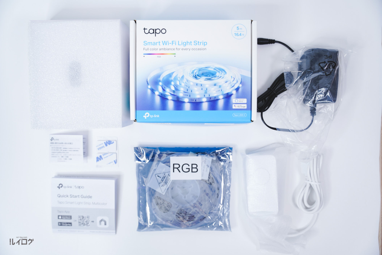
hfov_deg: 50.4
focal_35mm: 38
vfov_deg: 34.8
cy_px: 128
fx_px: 406
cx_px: 191
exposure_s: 1/160
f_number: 2.8
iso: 400
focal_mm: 38.3
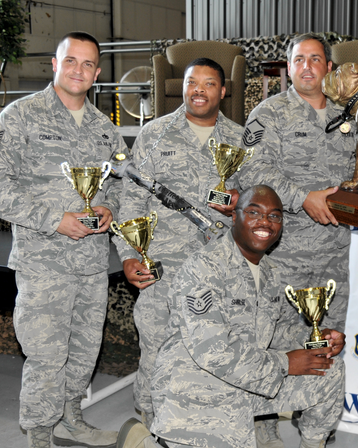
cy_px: 224
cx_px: 338
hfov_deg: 28.3
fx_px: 675
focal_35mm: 51
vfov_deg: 36.7
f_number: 2.8
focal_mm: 24
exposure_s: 1/320
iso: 400
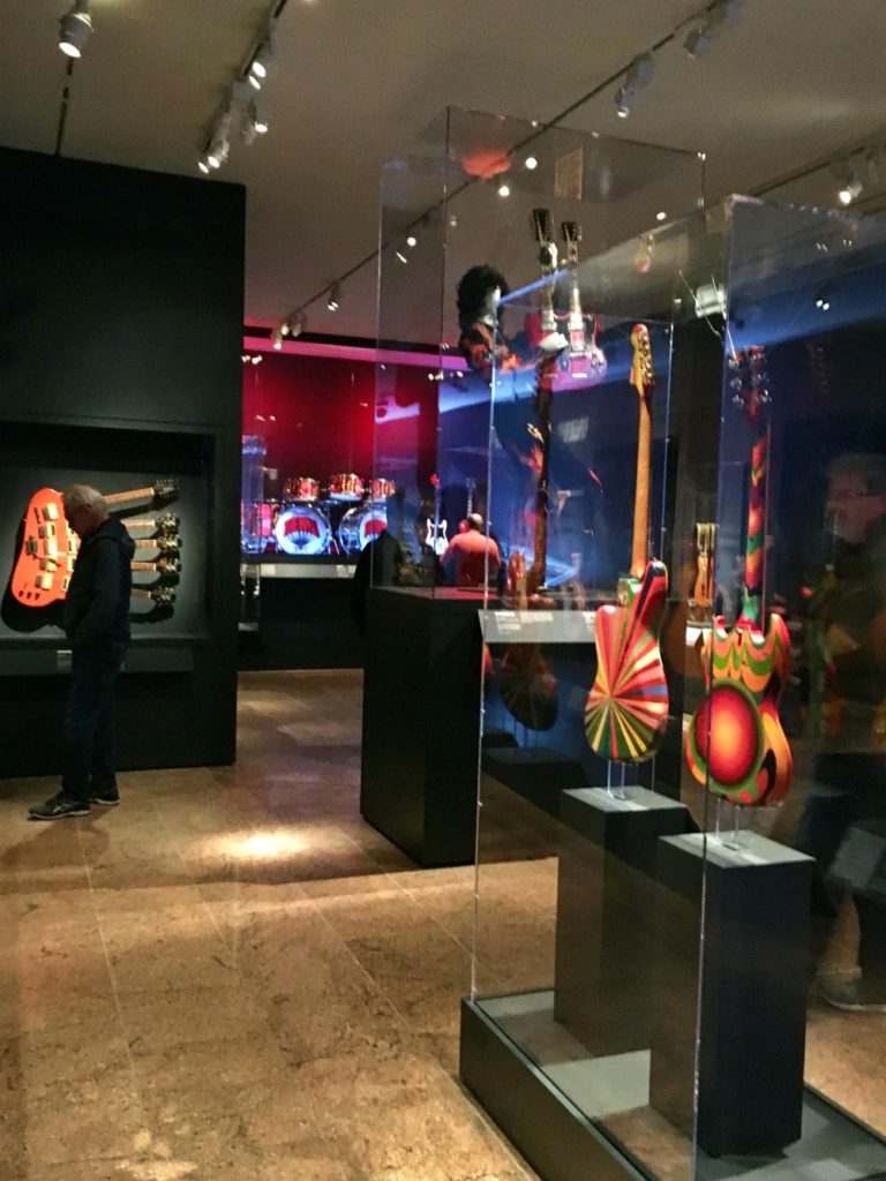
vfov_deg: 61.7
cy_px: 590
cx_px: 443
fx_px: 990
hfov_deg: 48.2
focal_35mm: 29
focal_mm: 4.15
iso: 640
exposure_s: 1/15
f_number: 2.2
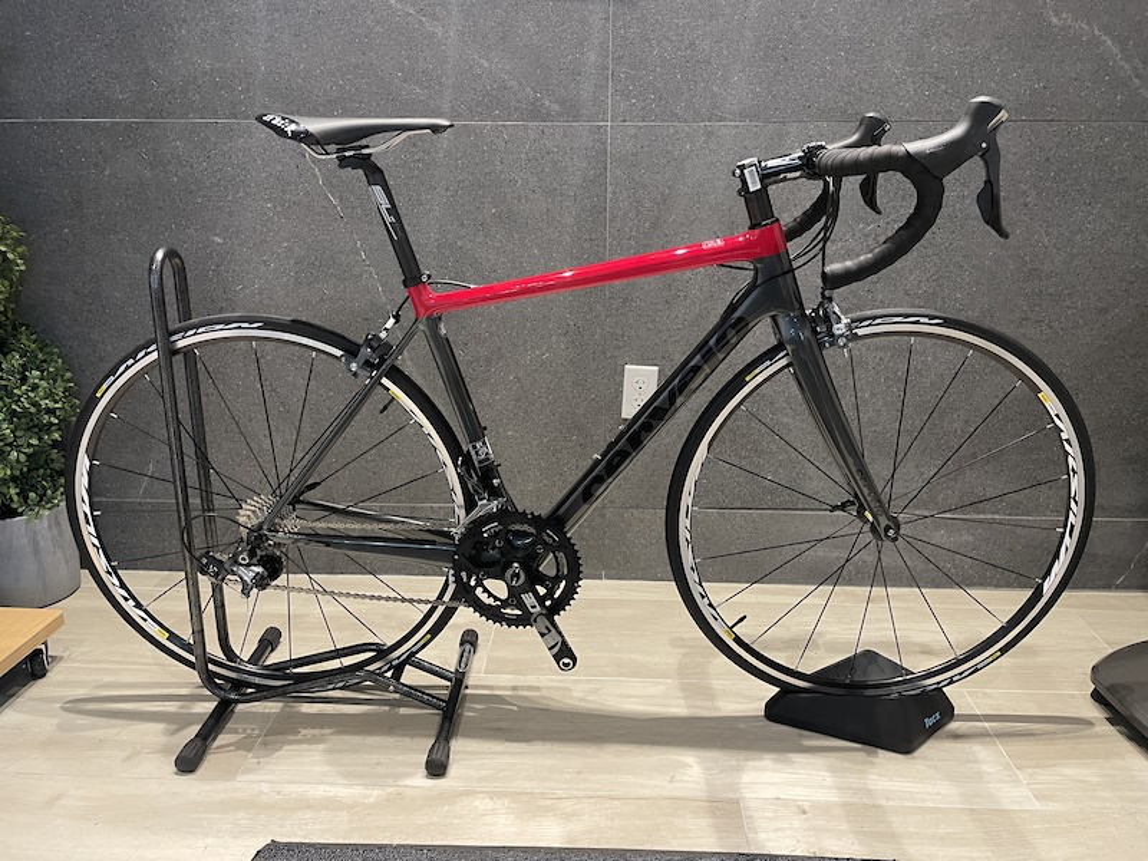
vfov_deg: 53.1
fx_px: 862
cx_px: 574
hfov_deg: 67.3
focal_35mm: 26
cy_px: 430
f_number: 1.6
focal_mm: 4.2
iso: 200
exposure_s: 1/60
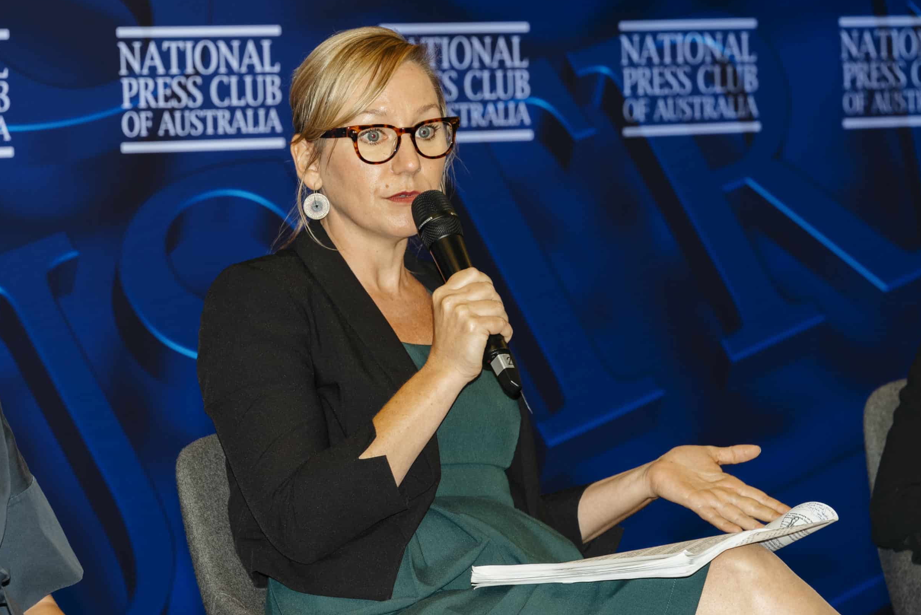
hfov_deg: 10.2
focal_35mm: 202
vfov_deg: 6.8
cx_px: 436
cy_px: 307
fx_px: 5170
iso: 800
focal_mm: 191
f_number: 7.1
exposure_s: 1/60
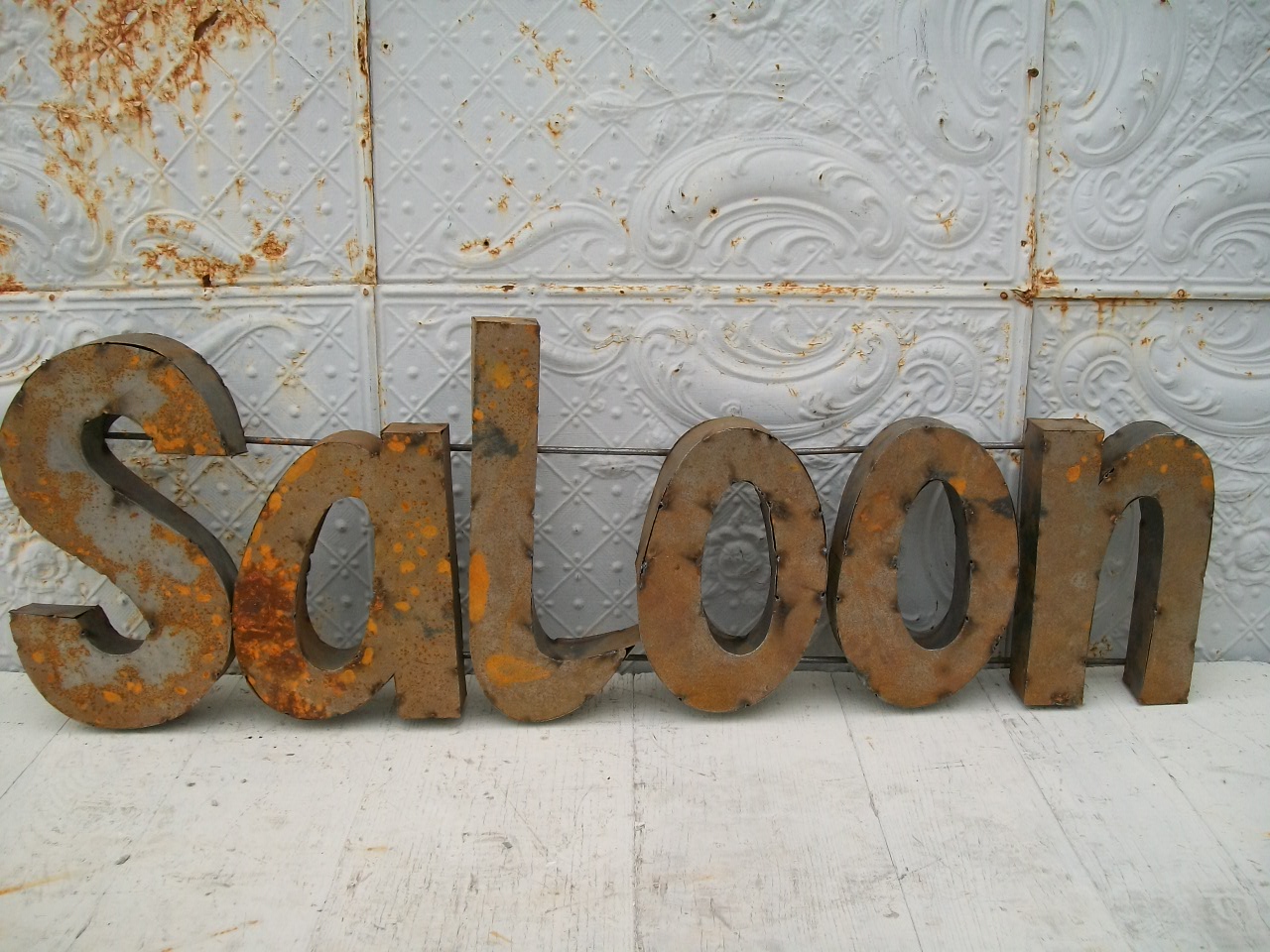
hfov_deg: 51.4
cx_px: 635
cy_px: 476
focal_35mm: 36
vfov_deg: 39.7
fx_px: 1321
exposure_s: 1/160
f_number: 2.7
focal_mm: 6
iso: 80
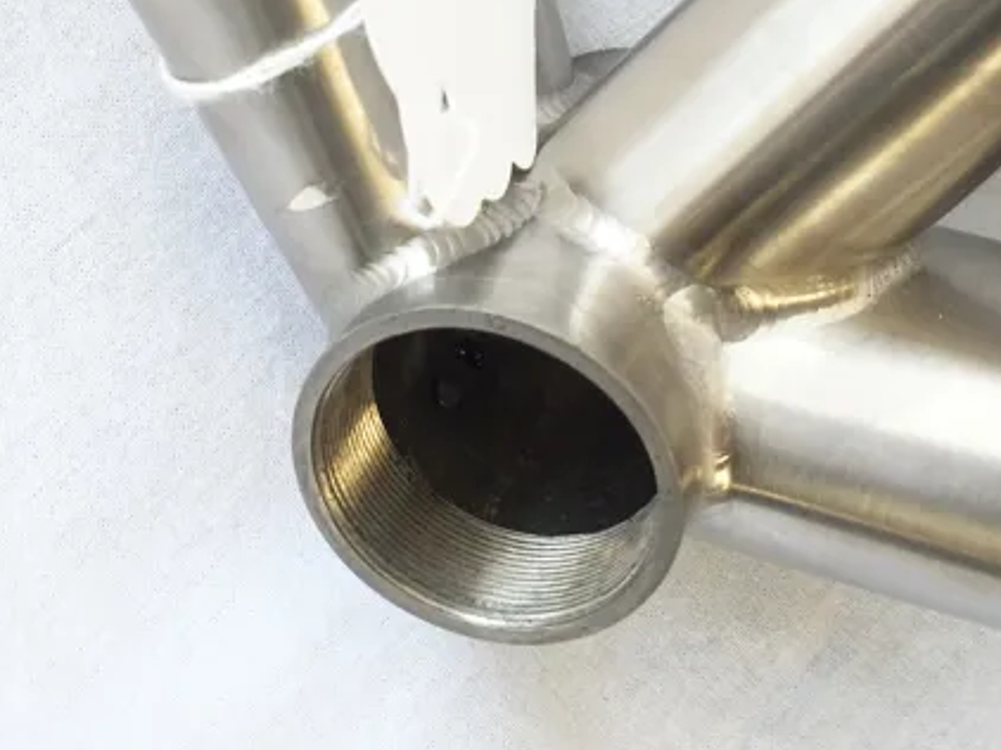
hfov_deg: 34.8
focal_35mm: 55
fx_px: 1590
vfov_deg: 26.2
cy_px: 199
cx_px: 607
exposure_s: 1/103
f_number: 2.2
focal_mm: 4.15
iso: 32
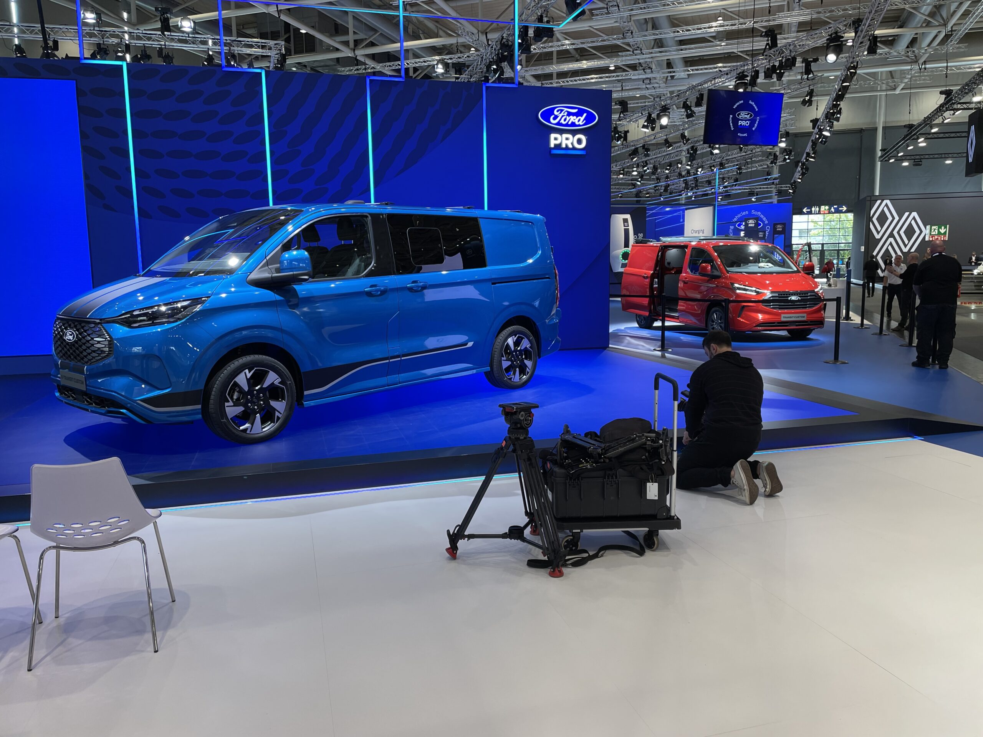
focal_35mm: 26
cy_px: 368
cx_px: 492
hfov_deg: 67.3
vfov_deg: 53.1
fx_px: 738
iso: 64
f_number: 1.6
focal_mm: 4.2
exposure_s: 1/100
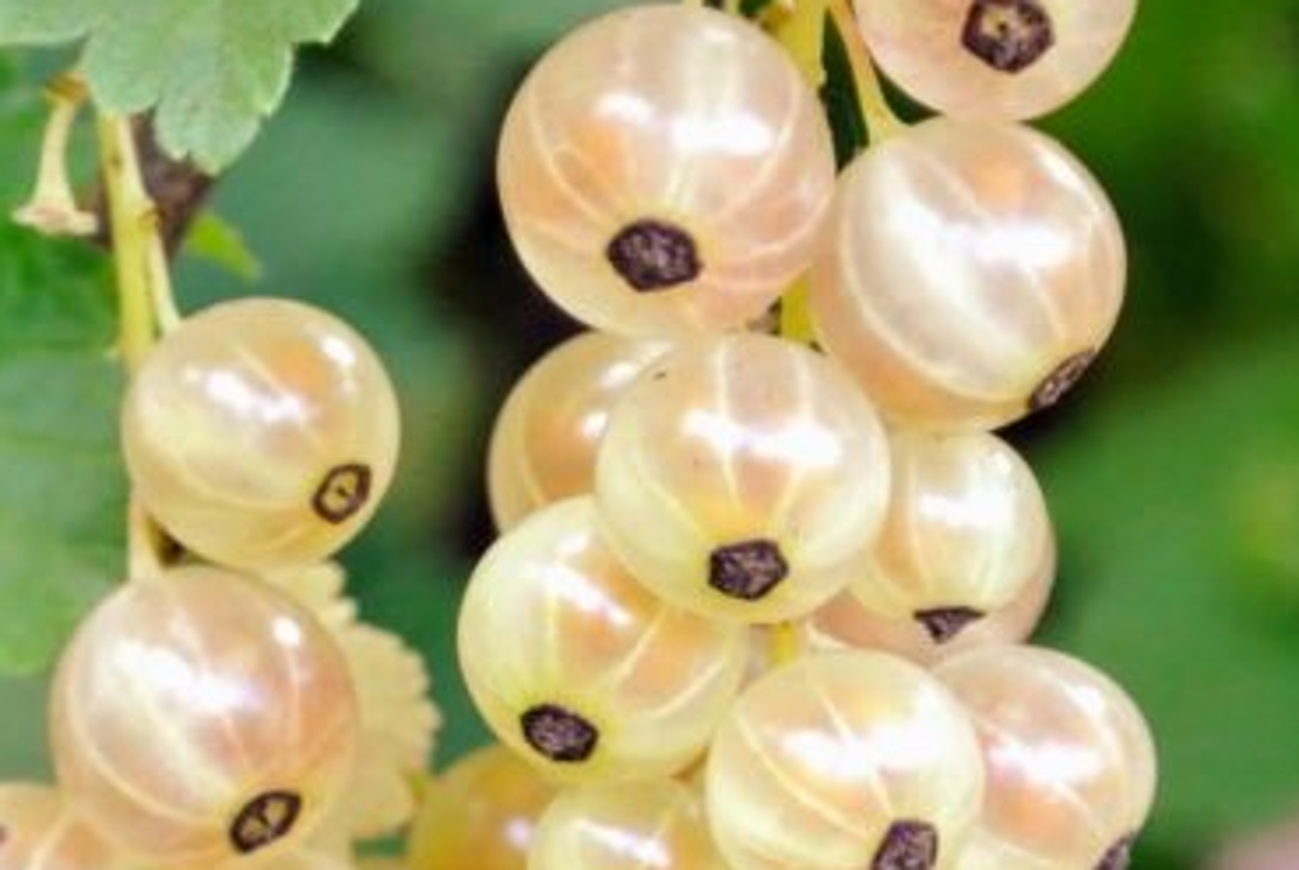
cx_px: 525
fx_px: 8128
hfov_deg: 9.1
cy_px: 771
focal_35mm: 225
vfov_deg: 6.1
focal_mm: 30
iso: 800
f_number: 5.6
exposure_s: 1/60
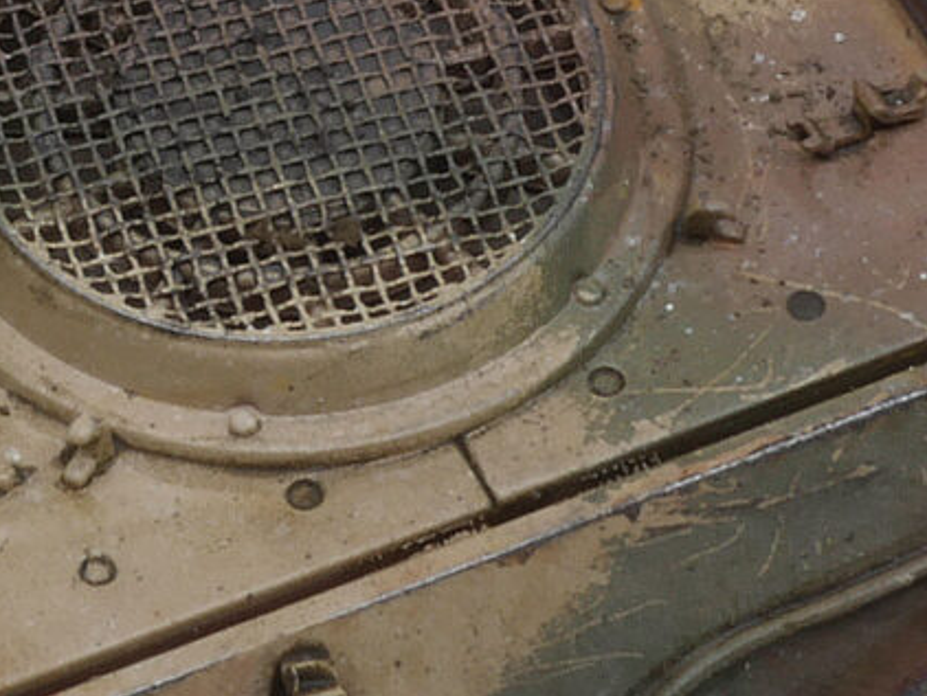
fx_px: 7797
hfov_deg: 6.8
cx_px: 13
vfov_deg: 5.0
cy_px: -551
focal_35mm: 291
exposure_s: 1/2.5
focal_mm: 30
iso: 200
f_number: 22
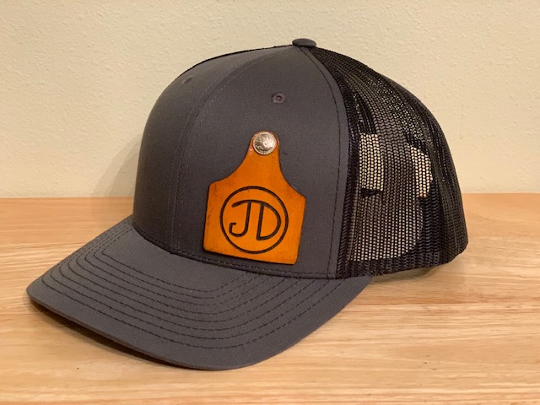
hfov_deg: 36.8
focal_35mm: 52
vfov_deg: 28.0
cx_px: 270
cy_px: 202
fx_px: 811
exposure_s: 1/40
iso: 500
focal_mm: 6
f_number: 2.4
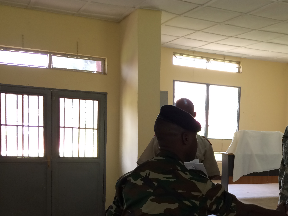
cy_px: 187
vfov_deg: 25.4
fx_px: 466
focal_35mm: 56
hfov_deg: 32.4
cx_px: 268
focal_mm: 4.12
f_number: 2.2
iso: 50
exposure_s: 1/33
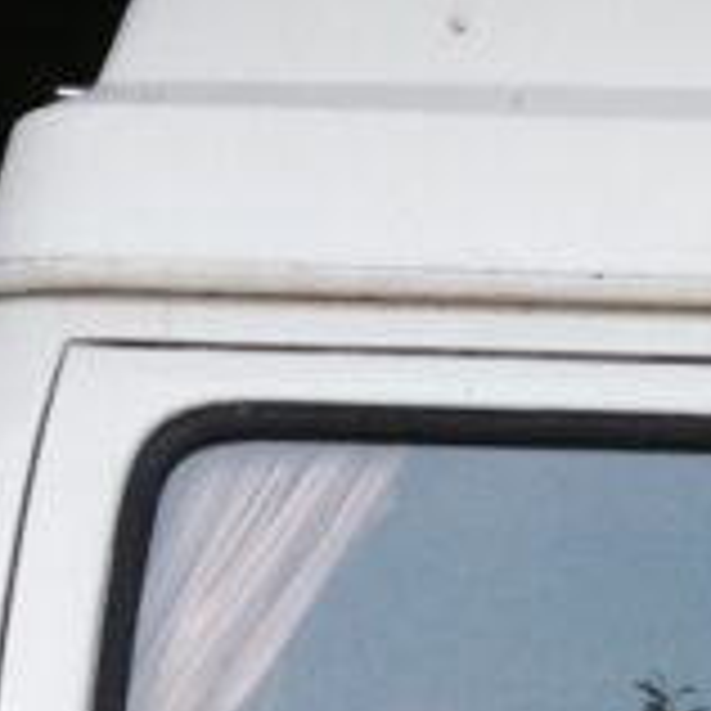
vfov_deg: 8.1
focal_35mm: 201
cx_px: 963
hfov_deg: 8.6
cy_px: 1647
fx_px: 4671
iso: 50
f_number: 2.4
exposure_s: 1/195
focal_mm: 4.28
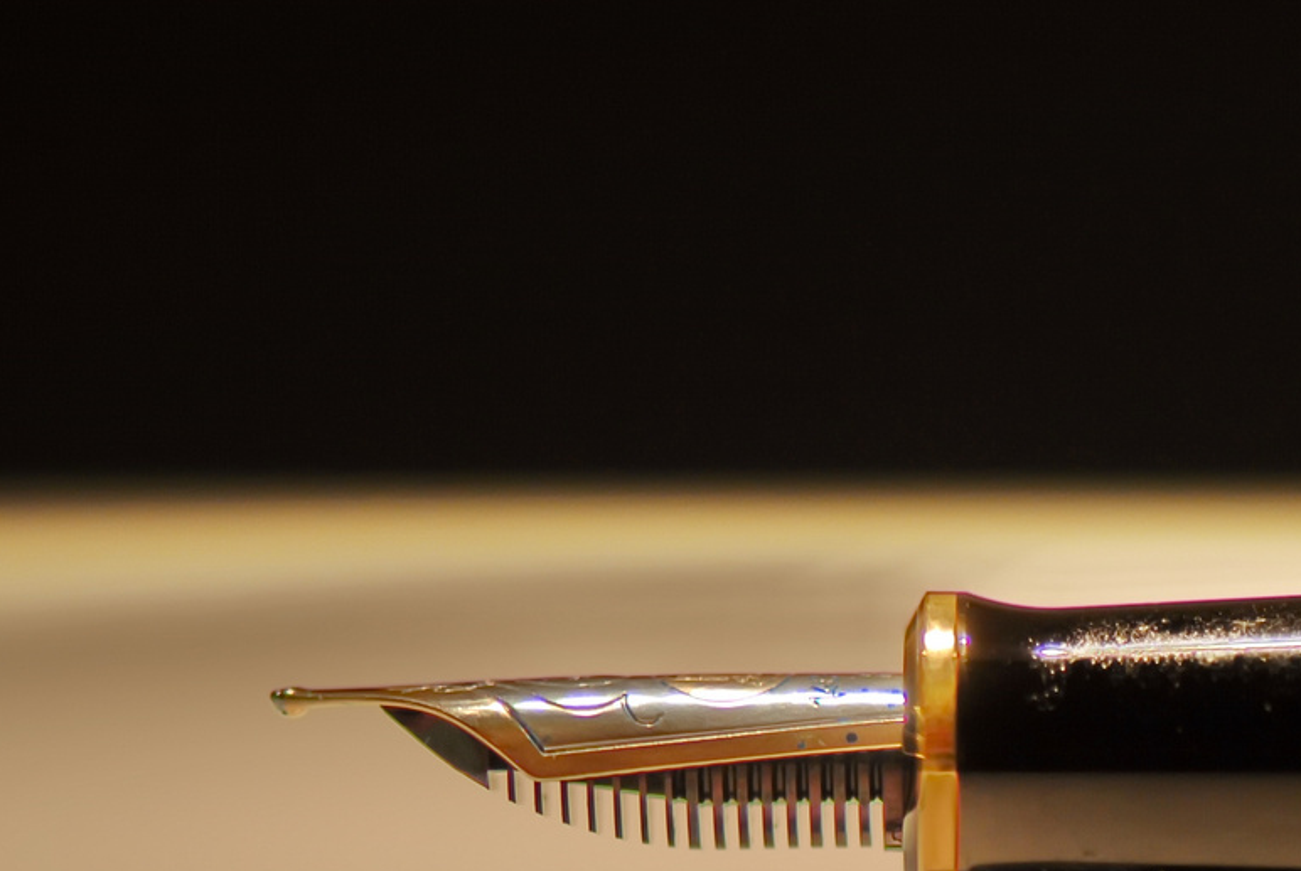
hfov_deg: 6.2
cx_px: 1118
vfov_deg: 4.2
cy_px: 763
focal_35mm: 329
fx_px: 11907
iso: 100
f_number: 3.2
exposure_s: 1/10
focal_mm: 105
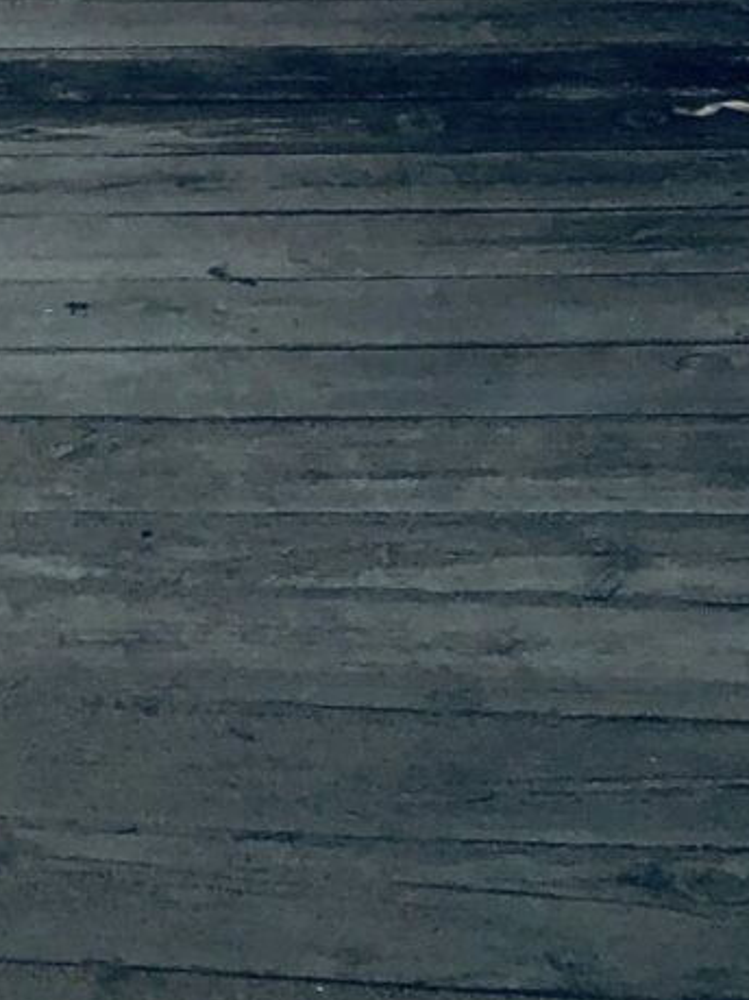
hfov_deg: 11.5
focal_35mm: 125
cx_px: -279
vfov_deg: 13.5
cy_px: -989
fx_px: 3608
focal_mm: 3.99
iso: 20
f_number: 1.8
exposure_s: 1/2288
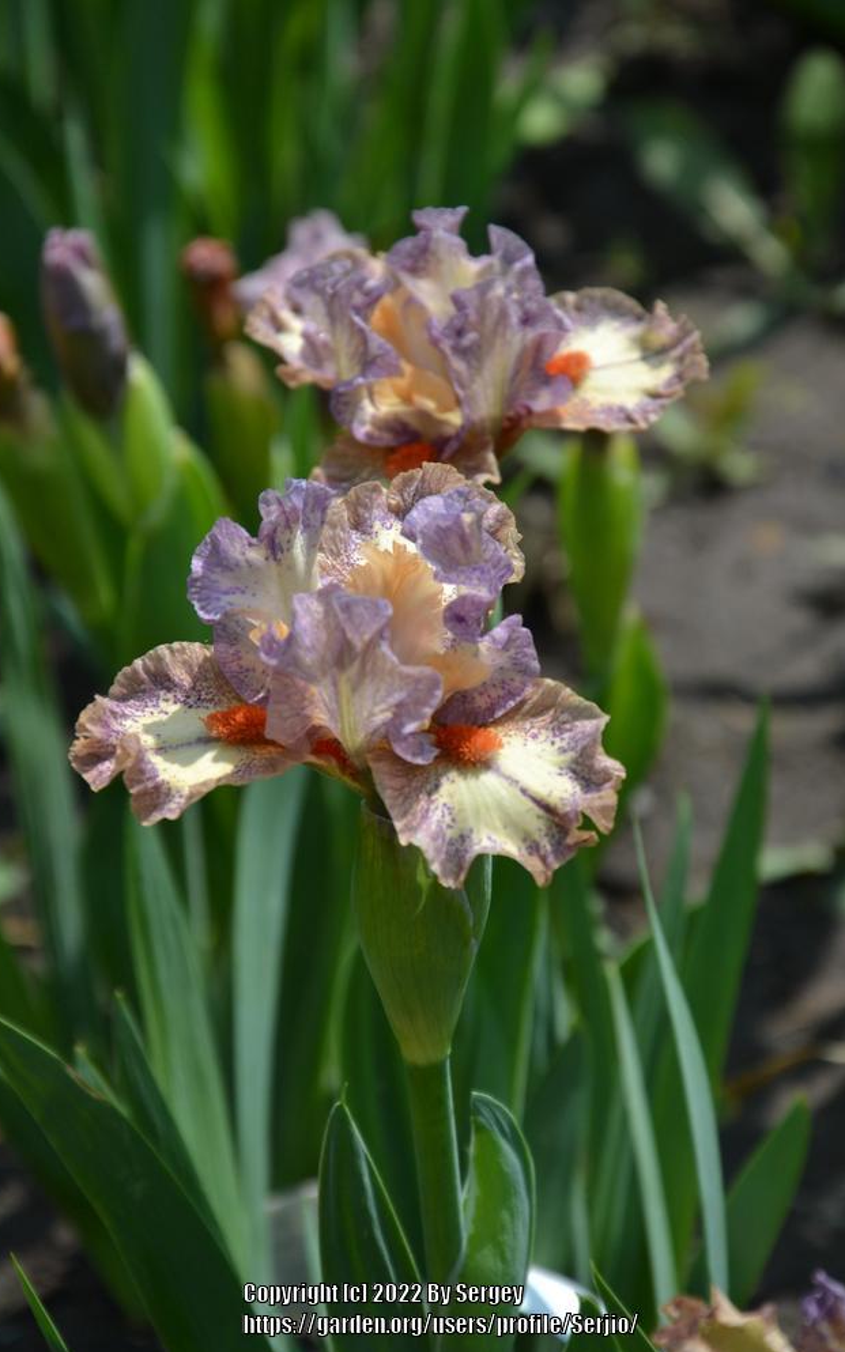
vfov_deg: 13.0
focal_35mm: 162
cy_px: 679
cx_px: 433
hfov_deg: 8.1
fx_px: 5953
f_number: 5.6
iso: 160
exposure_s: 1/500
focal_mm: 105
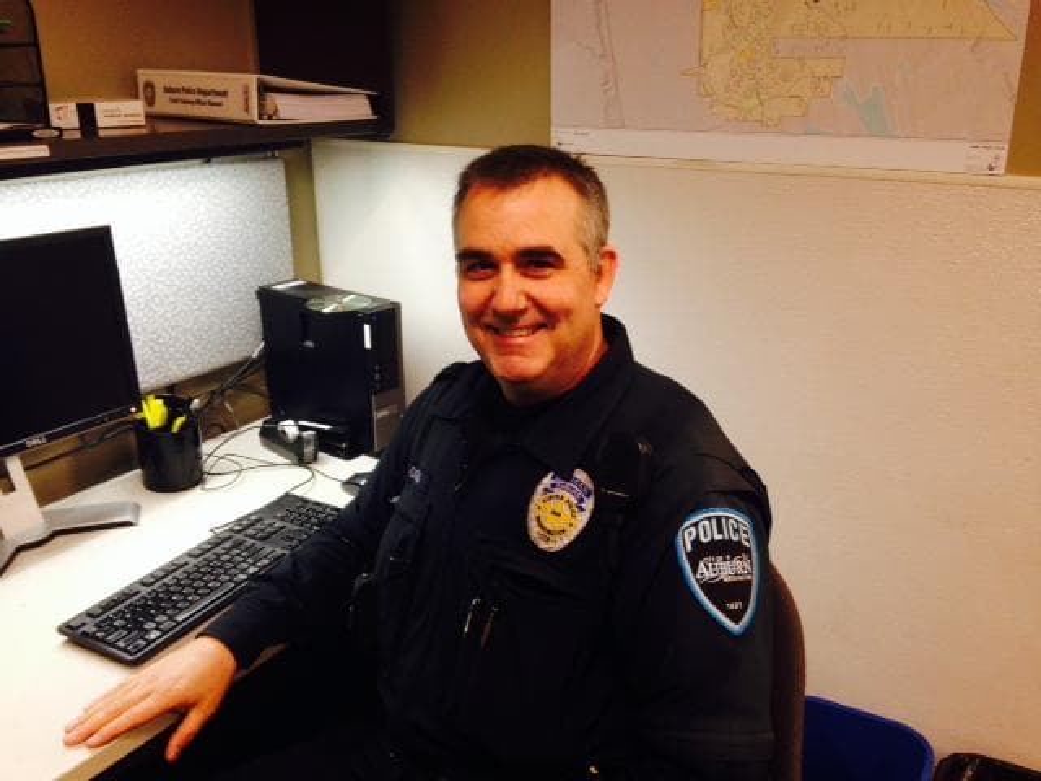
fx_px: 992
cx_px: 520
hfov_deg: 55.4
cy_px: 390
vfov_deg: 42.9
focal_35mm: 33
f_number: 2.4
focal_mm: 4.12
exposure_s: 1/20
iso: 125
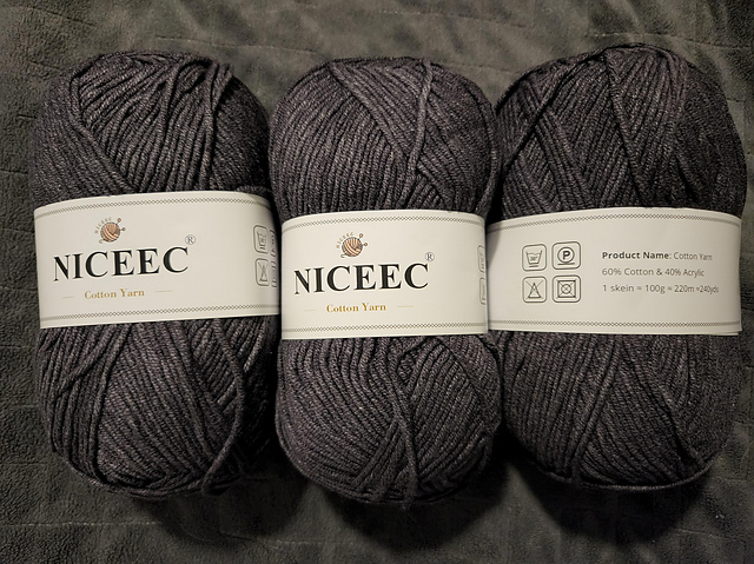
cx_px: 377
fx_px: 501
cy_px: 282
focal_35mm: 23
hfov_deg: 74.0
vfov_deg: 58.8
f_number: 1.8
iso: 800
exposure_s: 1/60
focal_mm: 5.4
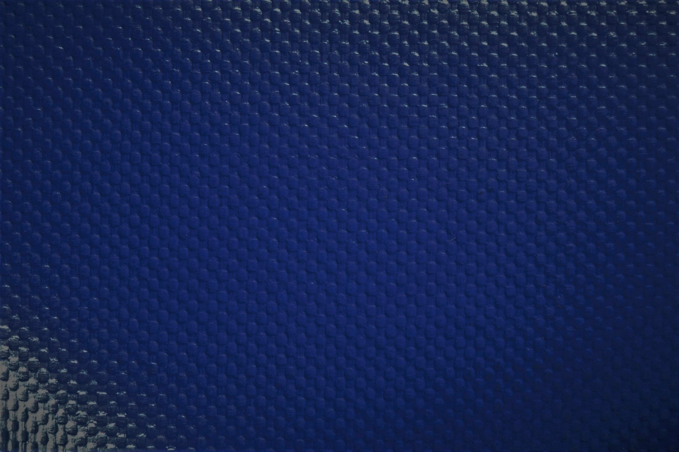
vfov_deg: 16.5
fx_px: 1556
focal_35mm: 82
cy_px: 226
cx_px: 340
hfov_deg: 24.6
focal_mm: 55
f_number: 6.3
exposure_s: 1/160
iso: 100
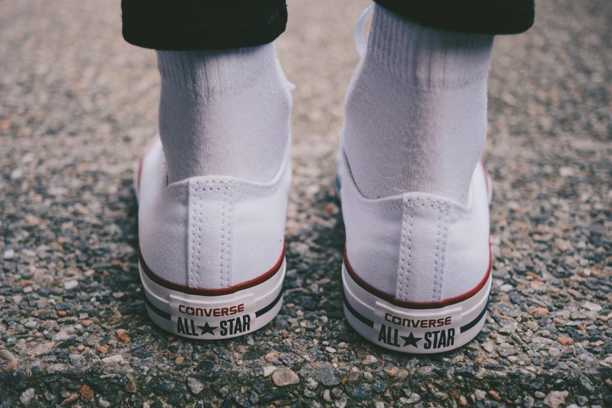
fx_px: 697
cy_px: 204
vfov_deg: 32.6
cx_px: 306
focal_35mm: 41
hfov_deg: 47.4
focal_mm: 27
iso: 200
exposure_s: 1/250
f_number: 2.8
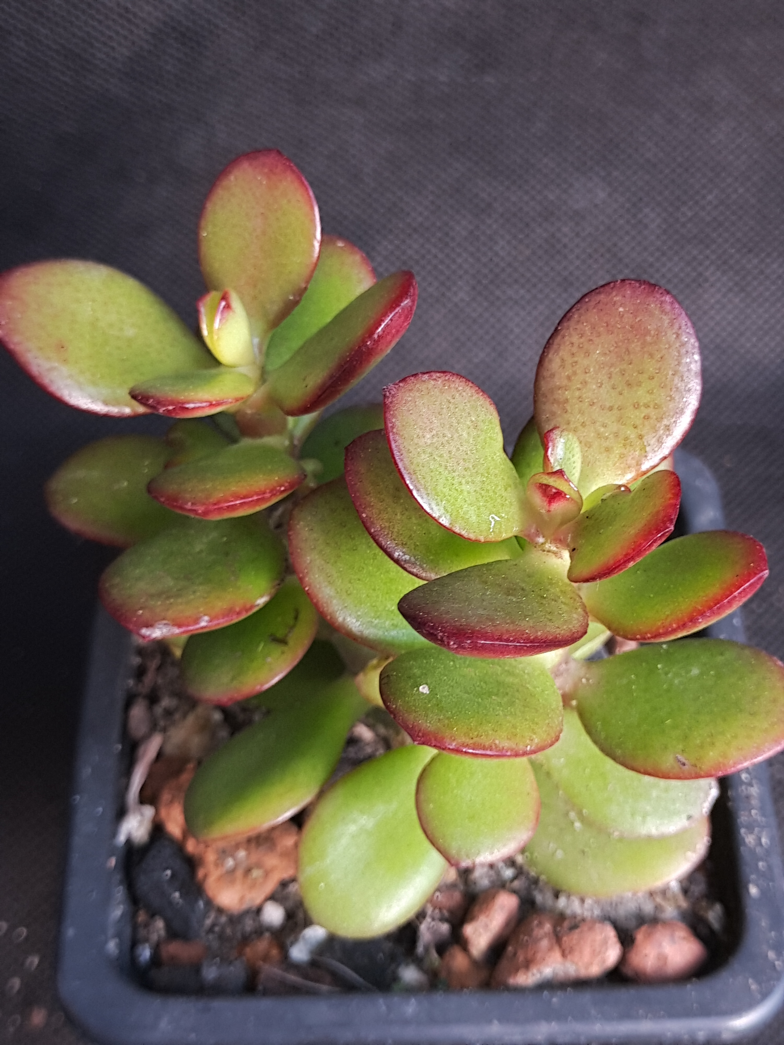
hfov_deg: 45.4
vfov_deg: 58.4
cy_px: 522
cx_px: 392
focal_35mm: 31
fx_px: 936
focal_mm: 3.75
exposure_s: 1/60
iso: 50
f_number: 2
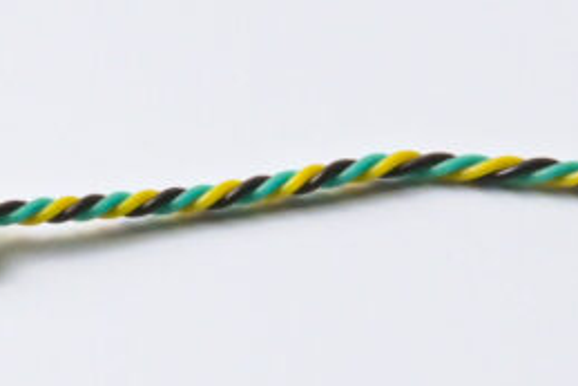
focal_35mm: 853
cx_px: -125
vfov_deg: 1.6
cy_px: -657
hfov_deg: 2.4
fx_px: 13702
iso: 640
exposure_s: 1/25
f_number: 18
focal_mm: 72
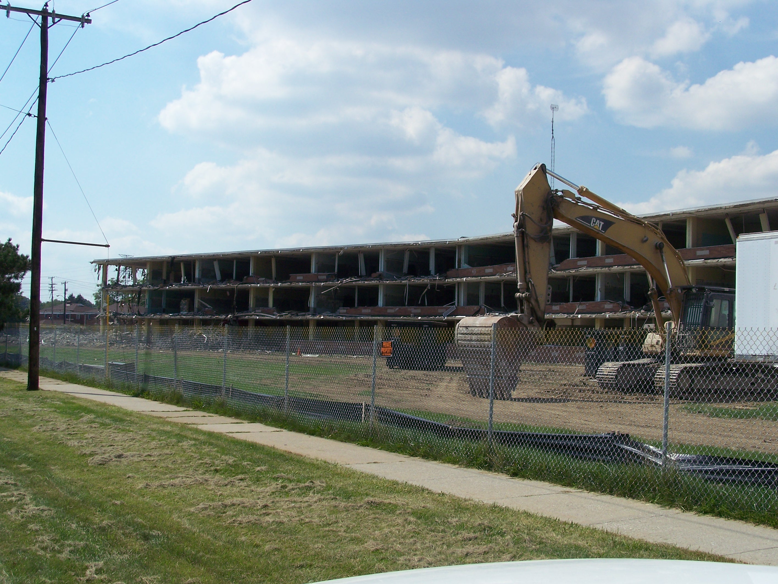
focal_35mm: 43
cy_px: 292
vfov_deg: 33.6
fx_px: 967
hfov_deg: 43.8
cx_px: 389
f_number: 5.6
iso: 80
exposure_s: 1/640
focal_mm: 7.1
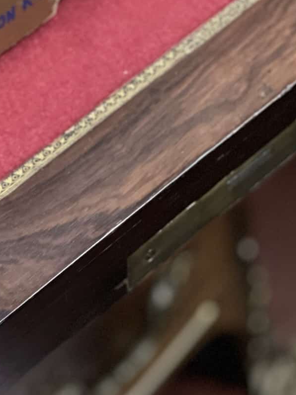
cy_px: 27
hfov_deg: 9.0
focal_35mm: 164
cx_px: -47
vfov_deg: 12.0
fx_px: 1870
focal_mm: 7.5
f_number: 2.2
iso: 640
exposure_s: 1/15
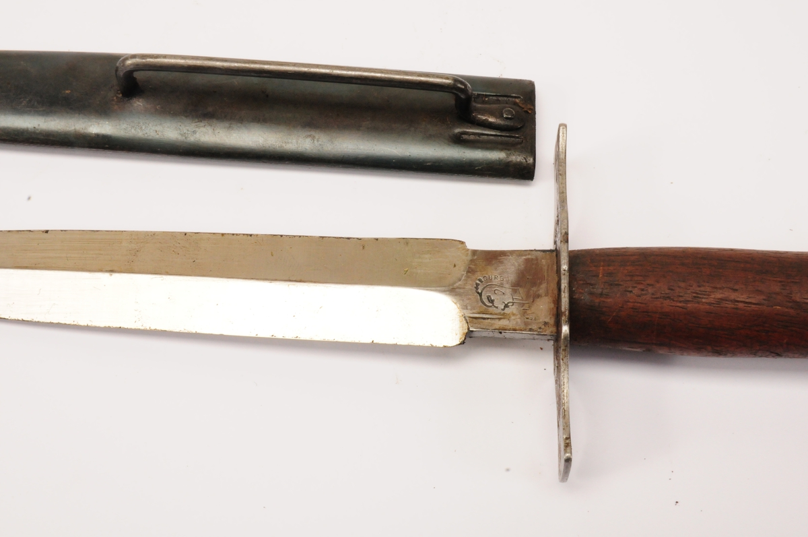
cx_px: 404
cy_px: 268
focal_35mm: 60
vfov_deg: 22.6
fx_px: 1345
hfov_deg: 33.4
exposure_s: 1/160
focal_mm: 40
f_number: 22
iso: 1250
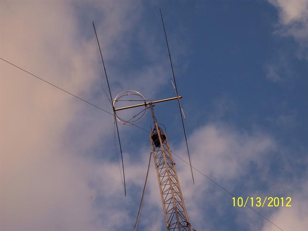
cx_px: 154
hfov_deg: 16.8
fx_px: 1041
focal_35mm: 117
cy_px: 116
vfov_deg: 12.7
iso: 100
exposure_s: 1/125
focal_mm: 24
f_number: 4.8
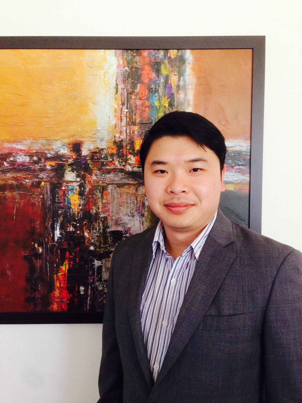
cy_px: 202
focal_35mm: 33
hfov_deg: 42.9
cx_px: 151
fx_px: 384
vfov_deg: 55.4
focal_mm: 4.12
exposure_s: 1/20
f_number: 2.4
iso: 320
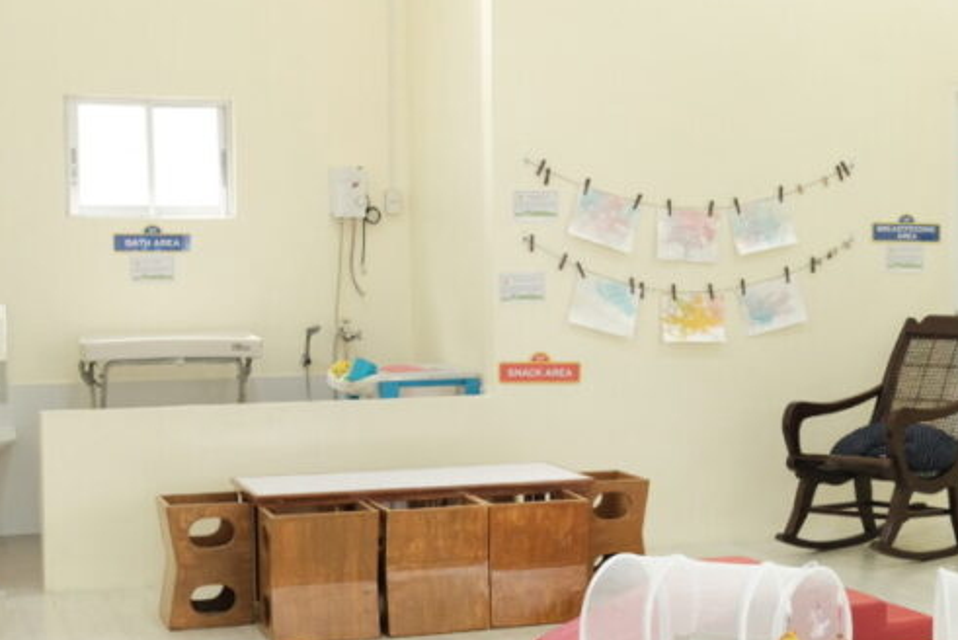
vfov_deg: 18.7
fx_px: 1944
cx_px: 796
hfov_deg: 27.0
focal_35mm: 73
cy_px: 363
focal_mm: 23
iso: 1250
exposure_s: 1/100
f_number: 5
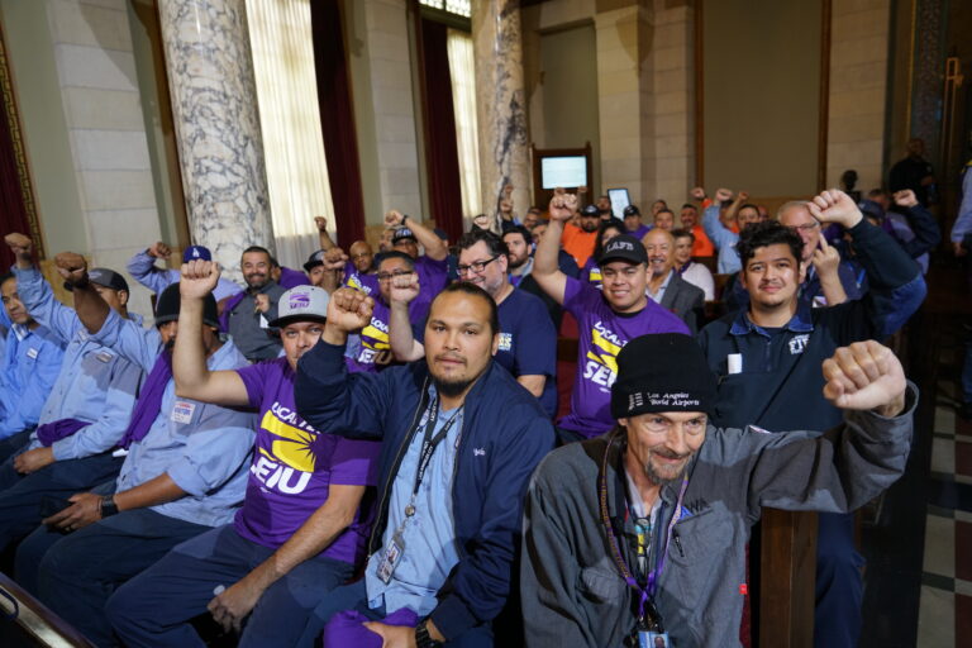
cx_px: 486
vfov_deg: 53.1
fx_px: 648
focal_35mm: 24
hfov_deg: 73.7
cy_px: 324
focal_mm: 24
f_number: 4
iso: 1000
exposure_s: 1/60
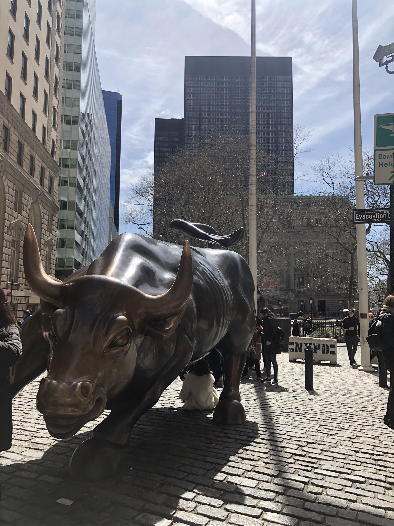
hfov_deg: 49.7
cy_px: 263
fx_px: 425
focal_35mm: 28
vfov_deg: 63.4
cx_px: 197
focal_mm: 4
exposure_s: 1/2288
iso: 20
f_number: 1.8
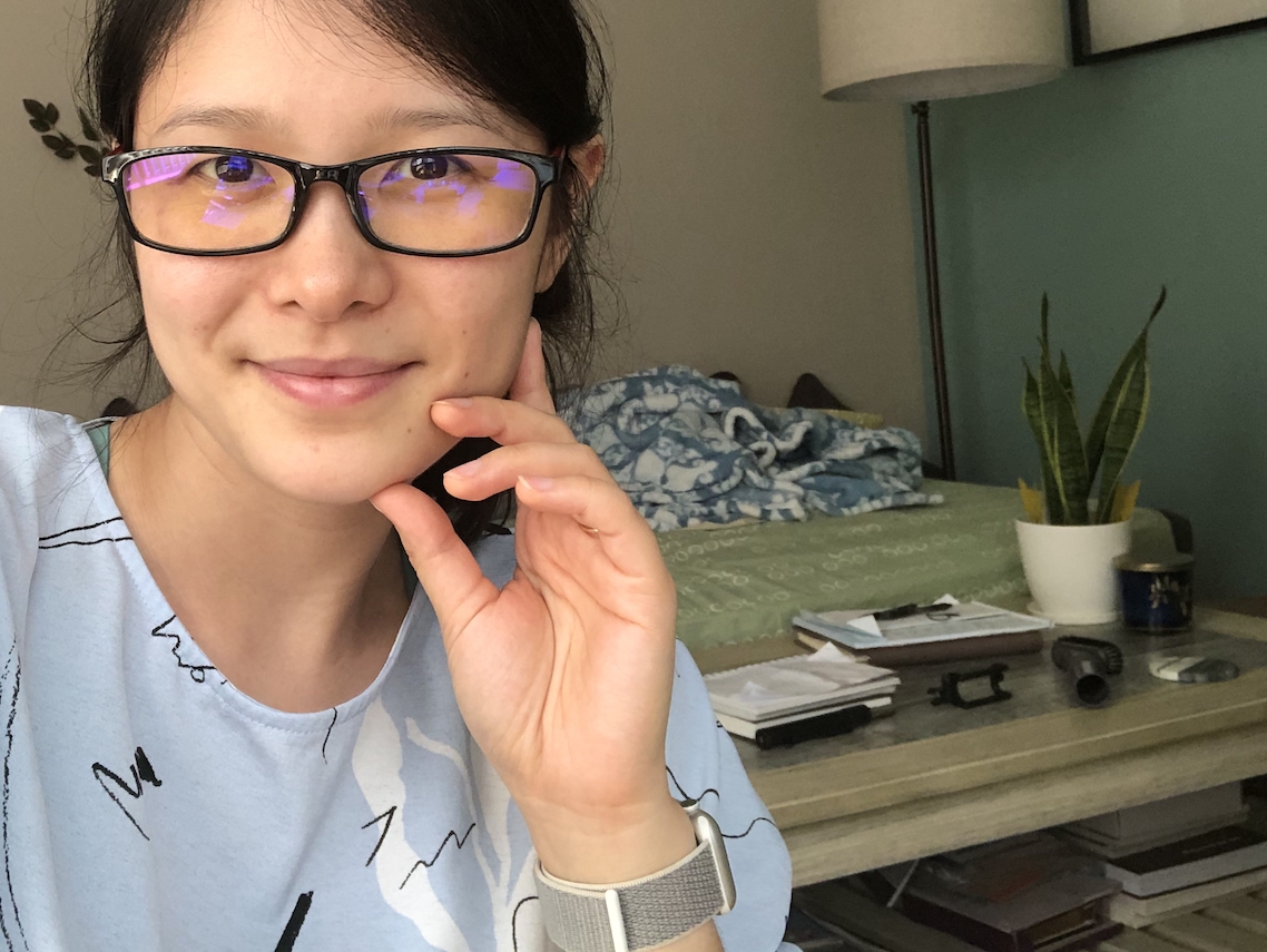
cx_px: 416
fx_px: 1648
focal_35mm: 45
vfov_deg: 31.8
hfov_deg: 41.5
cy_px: 284
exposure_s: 1/120
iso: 80
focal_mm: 2.87
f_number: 2.2
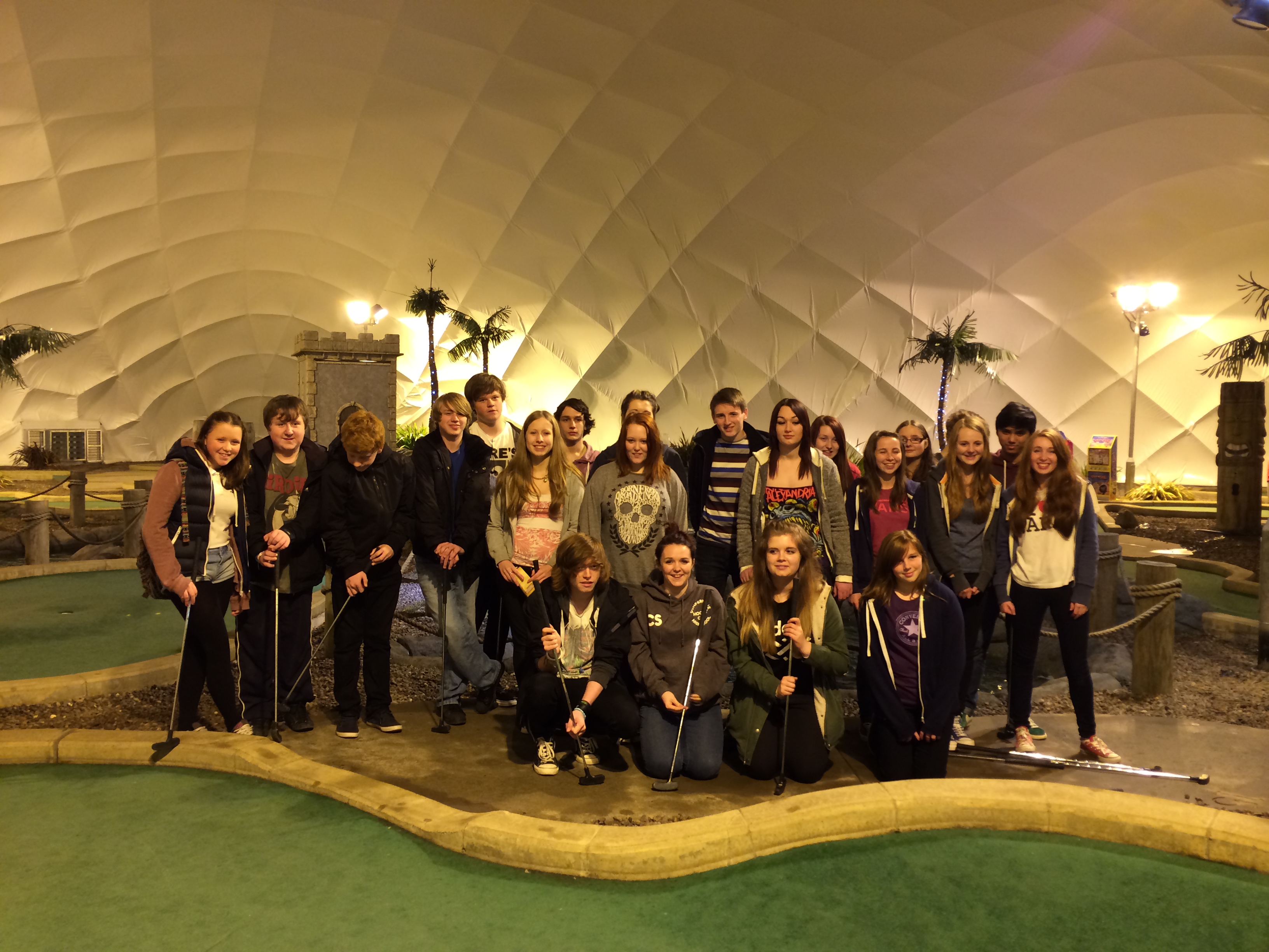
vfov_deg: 46.8
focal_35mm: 30
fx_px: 1100
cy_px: 476
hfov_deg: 60.0
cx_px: 634
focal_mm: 4.12
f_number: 2.2
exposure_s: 1/33
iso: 125
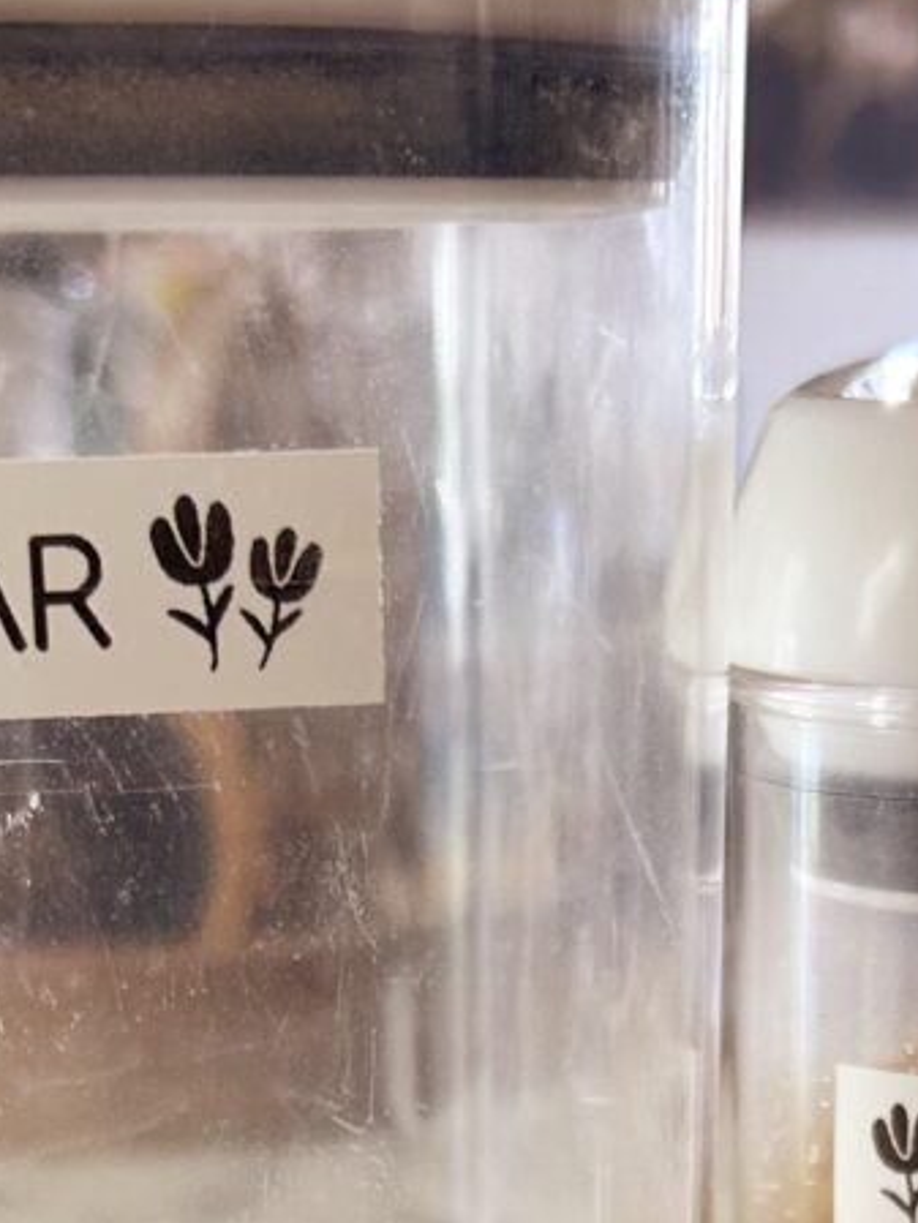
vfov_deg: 20.5
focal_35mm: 89
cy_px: 1490
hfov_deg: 16.6
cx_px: 550
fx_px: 3145
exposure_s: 1/121
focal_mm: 5.7
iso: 125
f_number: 1.5
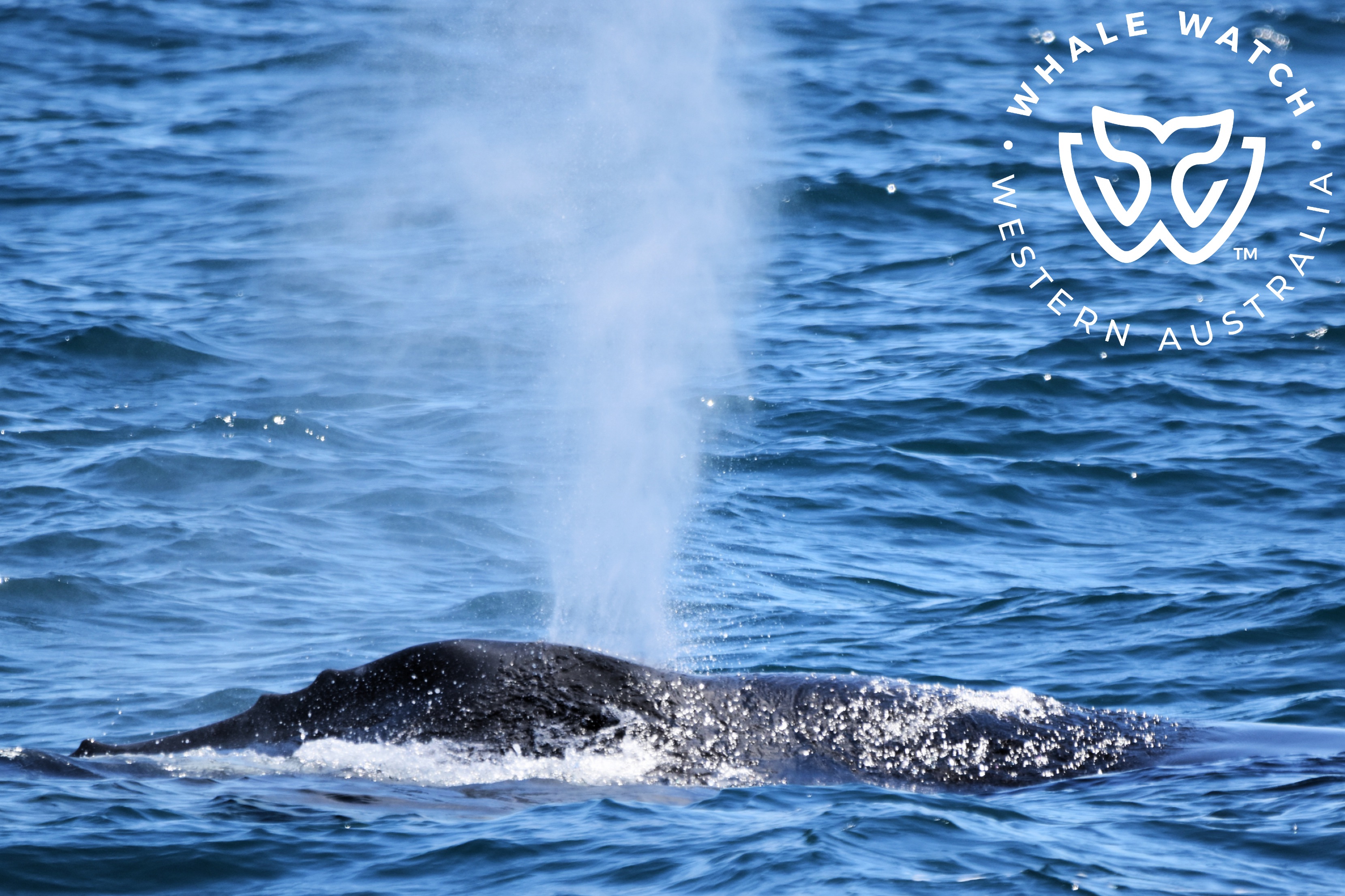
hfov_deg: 2.3
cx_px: 672
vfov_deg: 1.5
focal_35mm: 900
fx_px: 33622
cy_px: 448
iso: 400
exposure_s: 1/1600
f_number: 6.3
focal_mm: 600
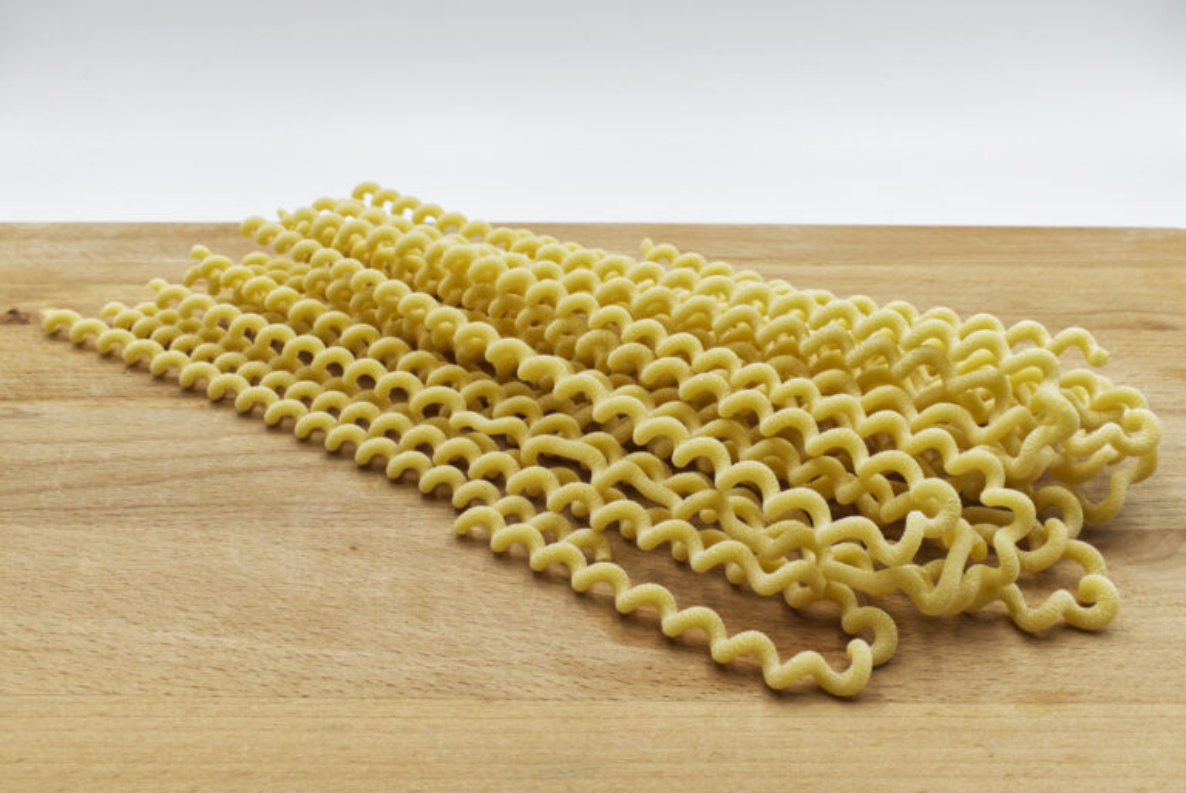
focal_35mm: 38
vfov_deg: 35.5
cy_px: 396
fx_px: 1236
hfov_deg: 51.3
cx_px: 593
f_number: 22
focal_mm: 25
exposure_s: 1/6
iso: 100
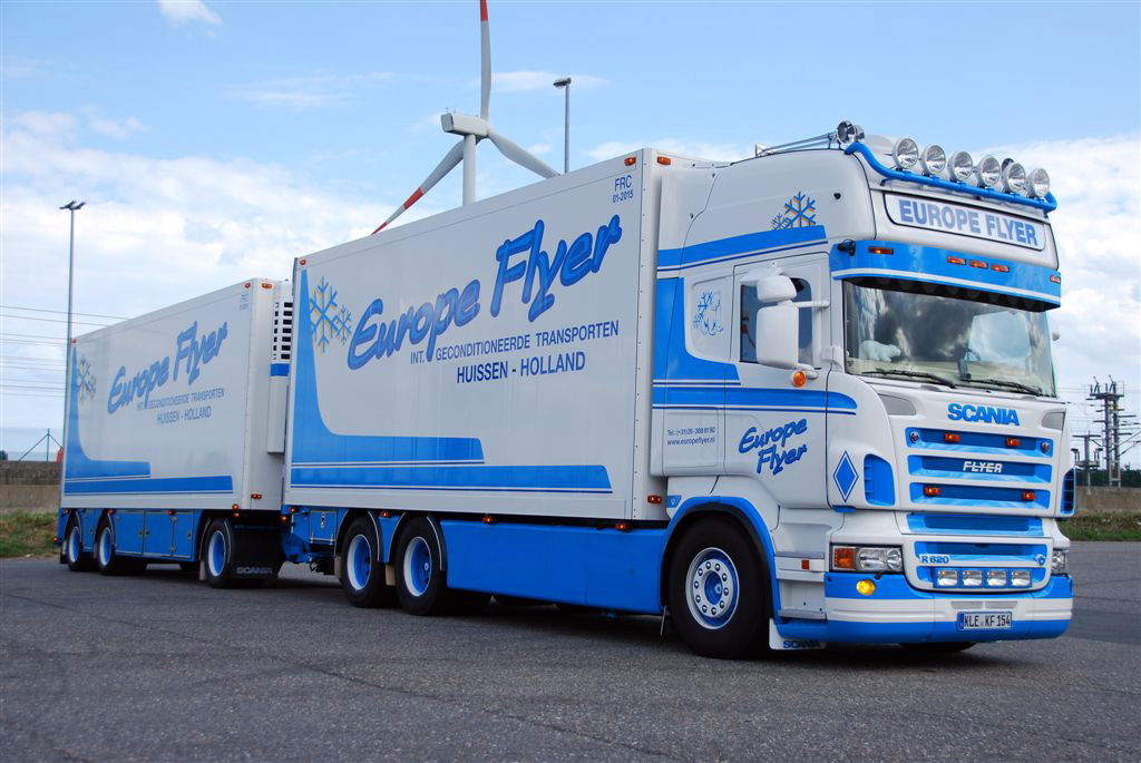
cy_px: 382
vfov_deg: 30.9
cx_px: 570
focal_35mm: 44
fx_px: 1380
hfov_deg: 44.9
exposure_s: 1/800
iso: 200
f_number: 4.2
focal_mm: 29
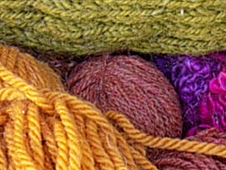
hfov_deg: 7.7
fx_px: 1685
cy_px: -8
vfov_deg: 5.7
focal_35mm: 258
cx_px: 93
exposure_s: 1/30
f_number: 4.7
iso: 140
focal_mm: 19.1
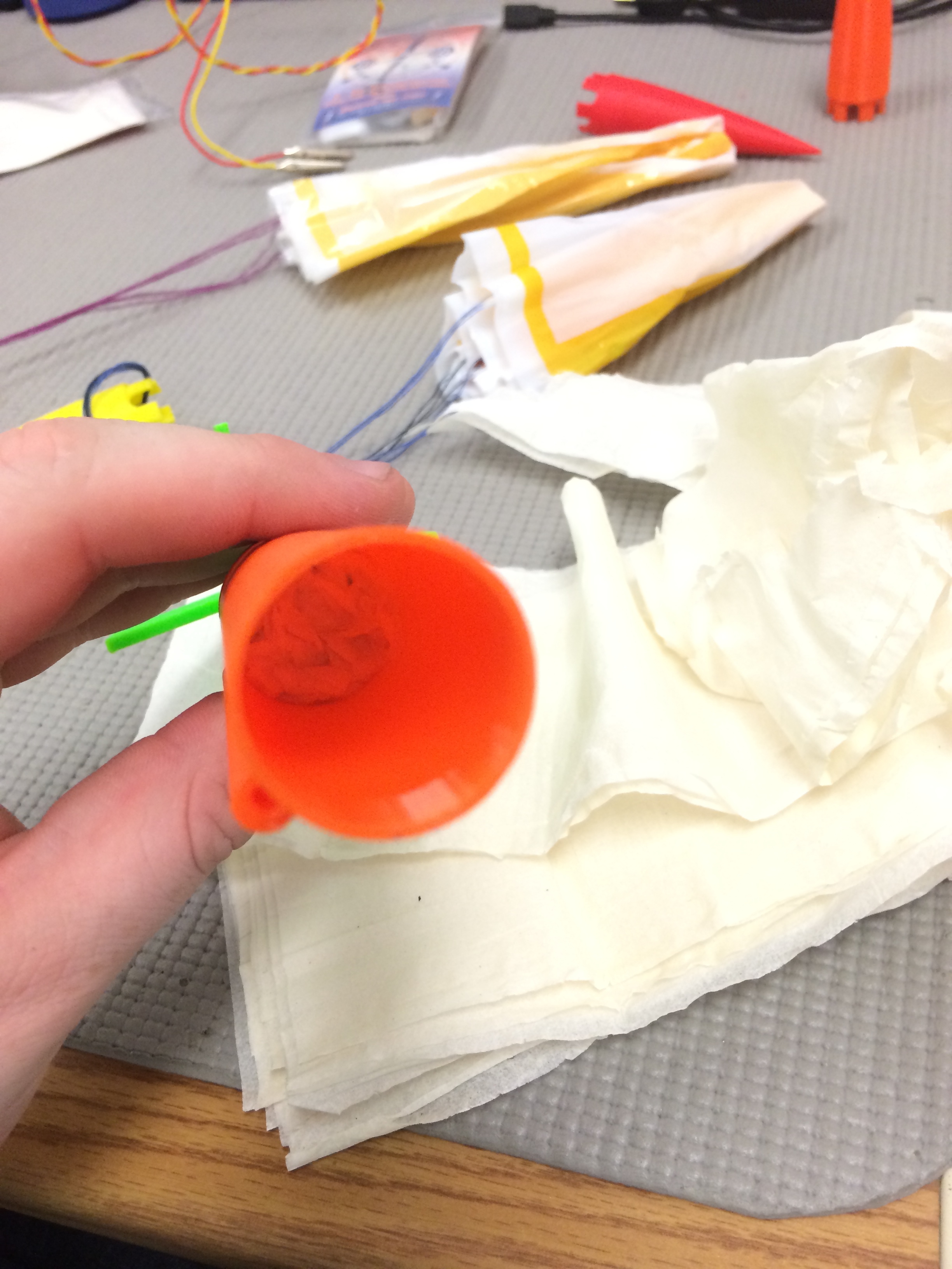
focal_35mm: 30
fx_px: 1100
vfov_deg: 60.0
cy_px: 634
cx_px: 476
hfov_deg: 46.8
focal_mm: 4.12
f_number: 2.2
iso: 125
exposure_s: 1/30
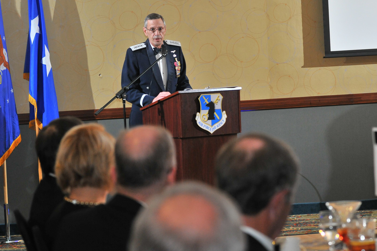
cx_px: 188
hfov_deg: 13.7
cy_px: 126
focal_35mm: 150
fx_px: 1569
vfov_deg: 9.1
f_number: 5
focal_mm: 100
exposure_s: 1/100
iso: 800
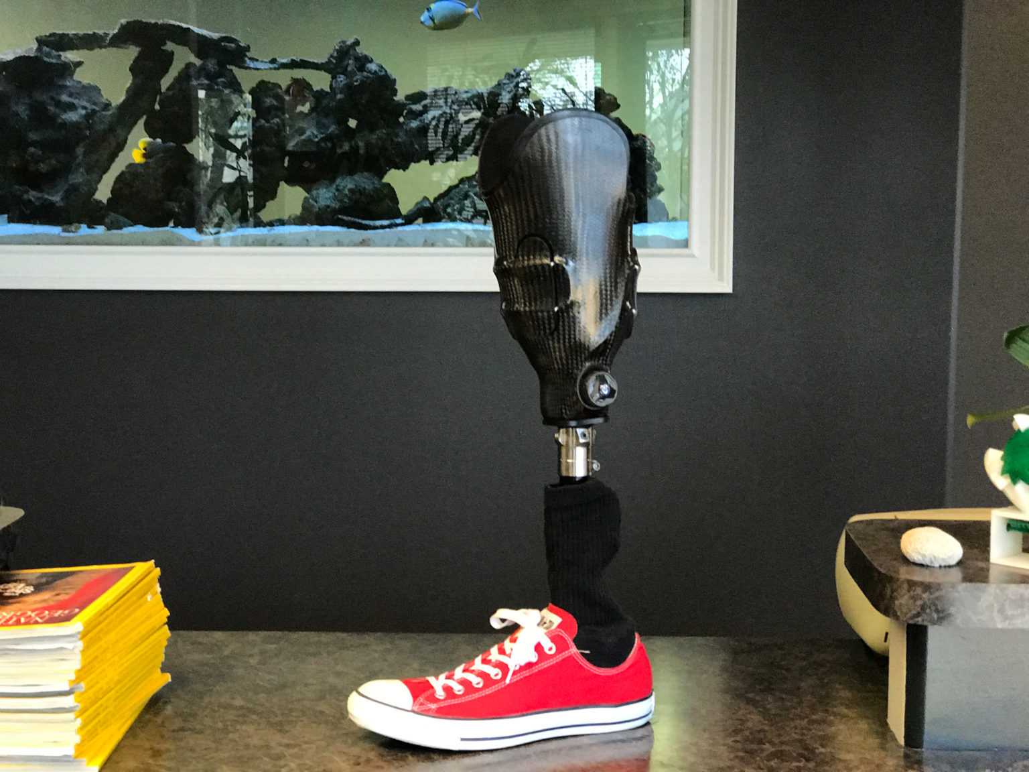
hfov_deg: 33.8
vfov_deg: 25.7
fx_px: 1694
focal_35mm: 57
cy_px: 386
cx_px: 514
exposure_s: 1/60
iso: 400
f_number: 2.8
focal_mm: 6.6
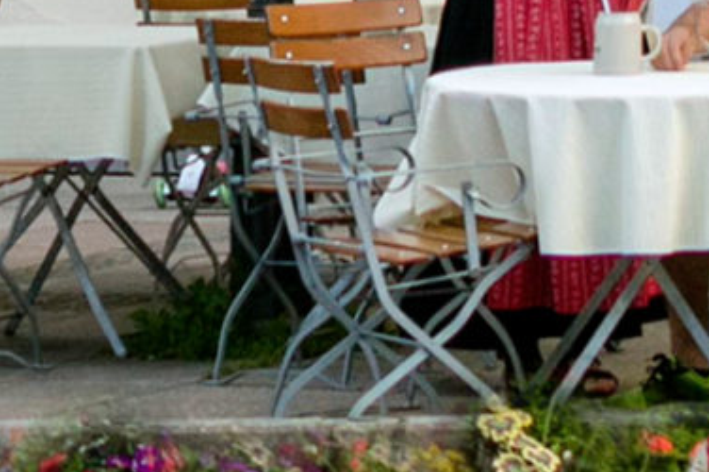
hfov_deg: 2.5
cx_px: 564
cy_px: -534
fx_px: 16167
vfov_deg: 1.7
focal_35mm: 822
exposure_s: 1/30
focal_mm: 105
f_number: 9
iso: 1000
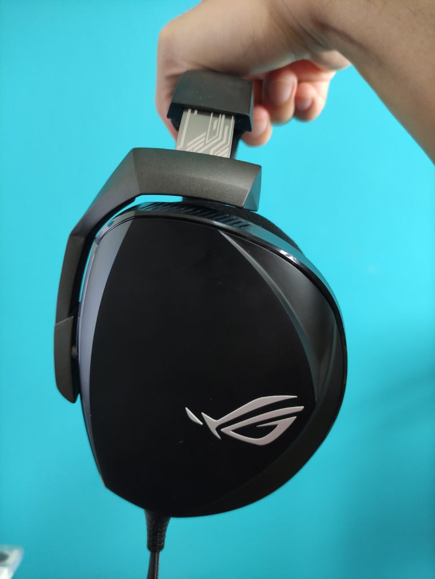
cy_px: 290
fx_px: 419
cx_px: 218
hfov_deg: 54.9
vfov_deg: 69.4
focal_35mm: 25
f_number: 1.89
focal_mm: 5.43
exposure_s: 1/30
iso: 594
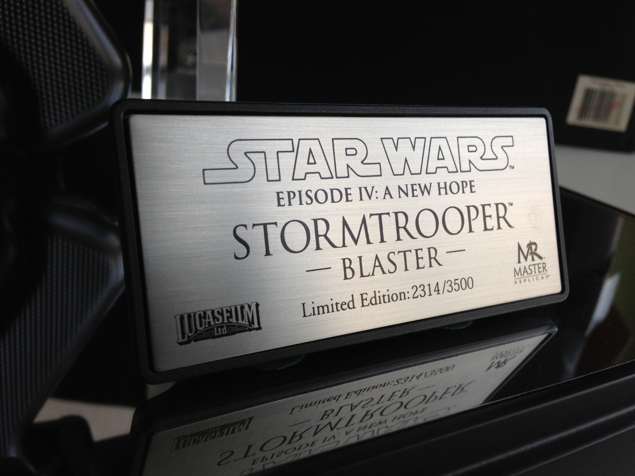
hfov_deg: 55.4
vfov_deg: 42.9
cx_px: 318
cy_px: 238
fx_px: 605
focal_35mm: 33
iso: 64
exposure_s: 1/30
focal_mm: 4.13
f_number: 2.4
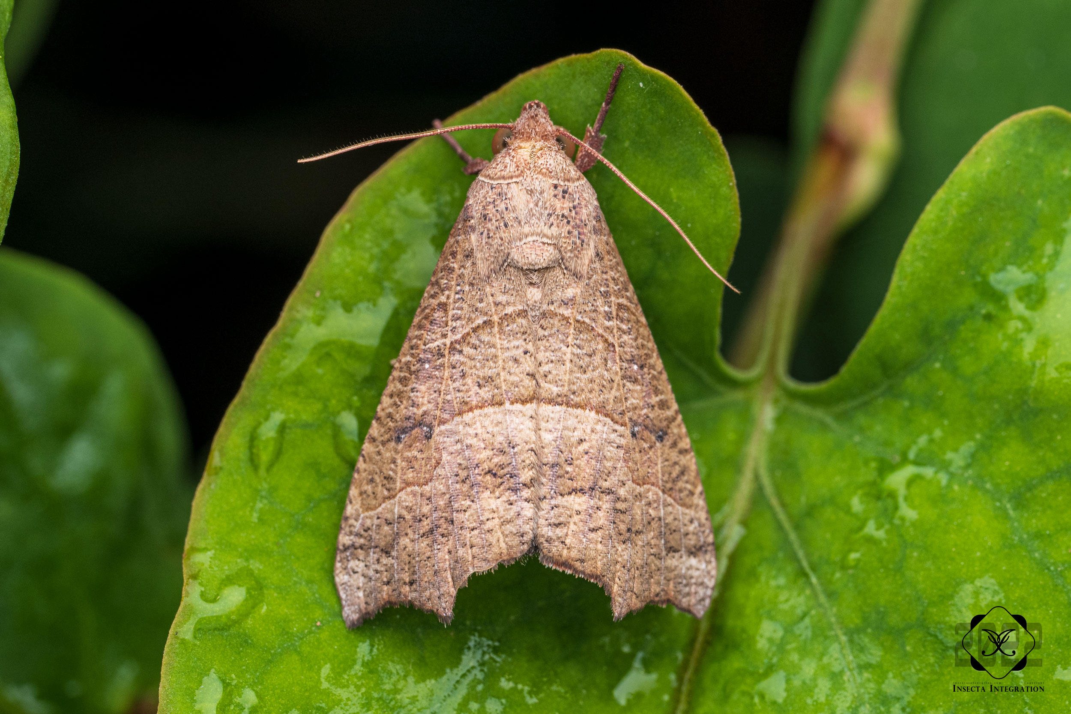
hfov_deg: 19.5
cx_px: 536
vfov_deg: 13.0
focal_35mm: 105
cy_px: 357
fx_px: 3124
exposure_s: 1/200
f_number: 16
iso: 200
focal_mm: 105
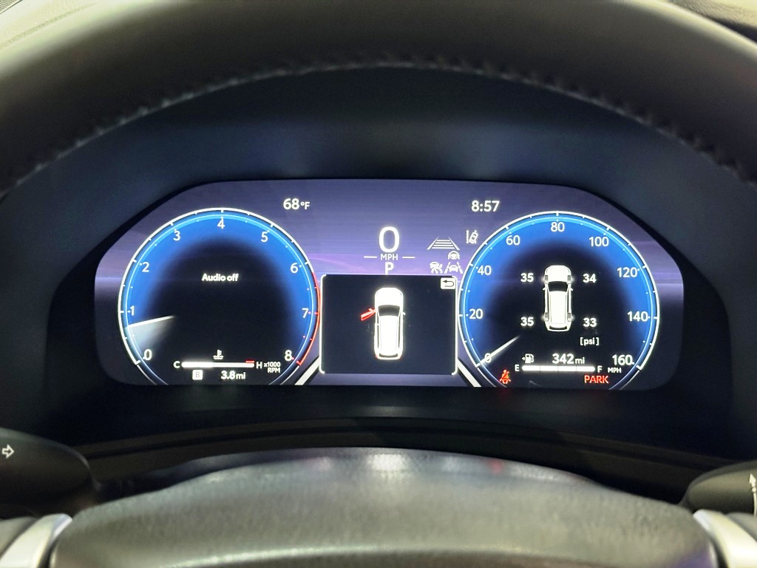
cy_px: 284
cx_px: 378
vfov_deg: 30.3
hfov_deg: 39.7
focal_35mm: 48
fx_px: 1050
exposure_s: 1/30
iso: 500
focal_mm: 6.86
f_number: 1.78
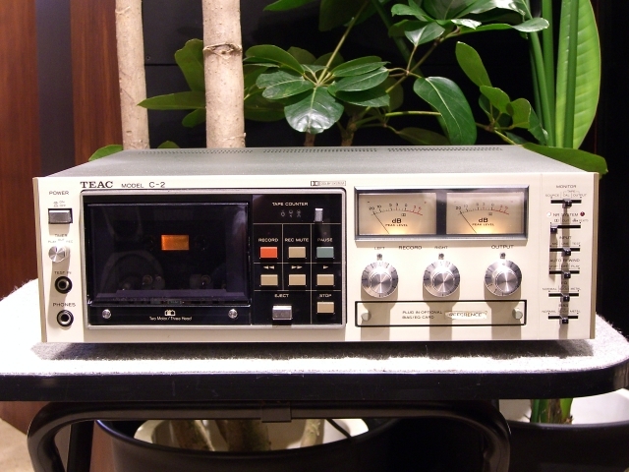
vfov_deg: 25.7
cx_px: 314
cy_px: 236
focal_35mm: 57
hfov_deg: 33.8
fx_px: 1036
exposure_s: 1/6
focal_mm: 11.8
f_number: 3.6
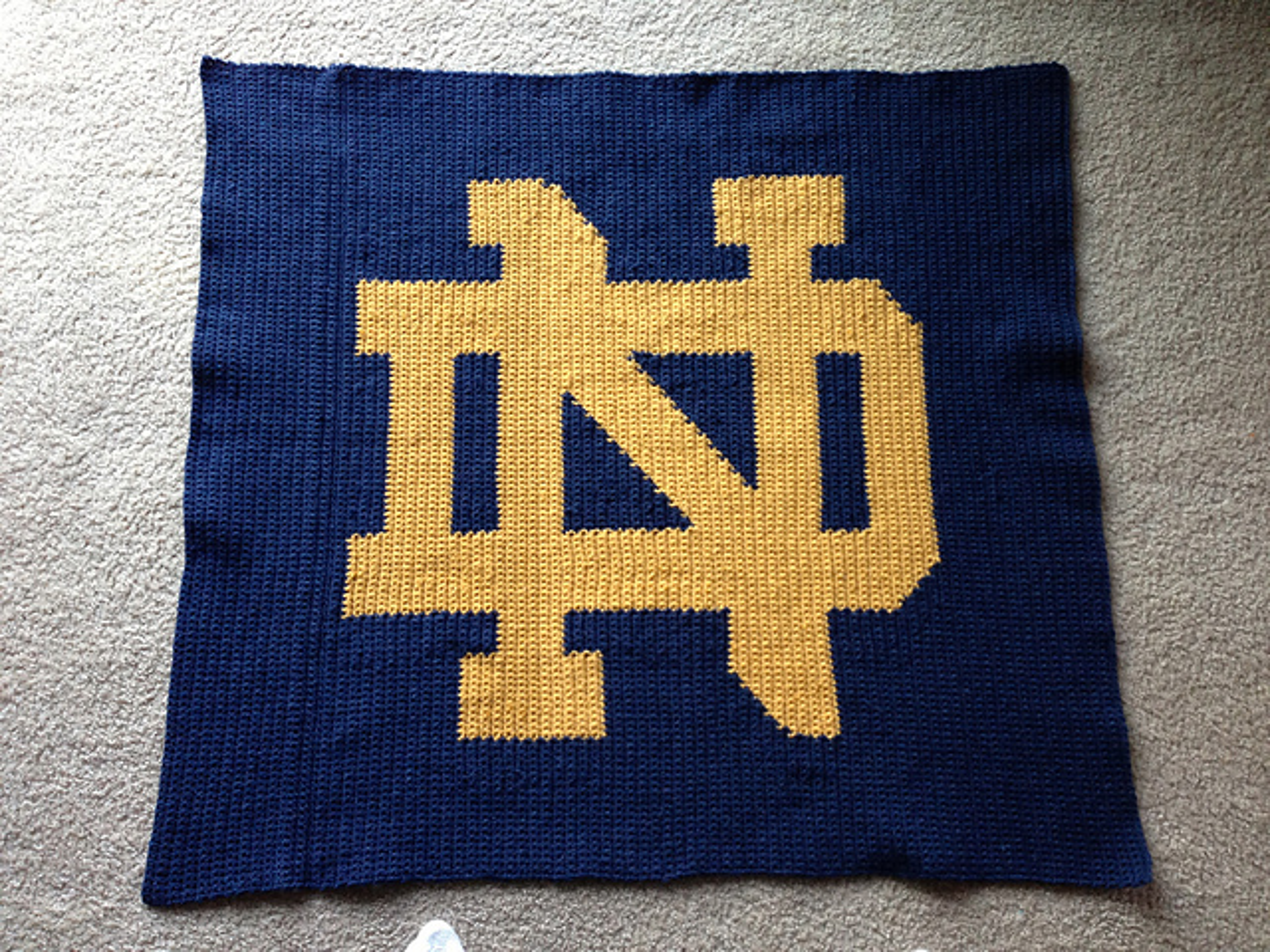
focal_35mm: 33
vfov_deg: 42.9
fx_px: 1211
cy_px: 476
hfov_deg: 55.4
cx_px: 635
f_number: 2.4
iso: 125
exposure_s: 1/20
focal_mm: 4.13
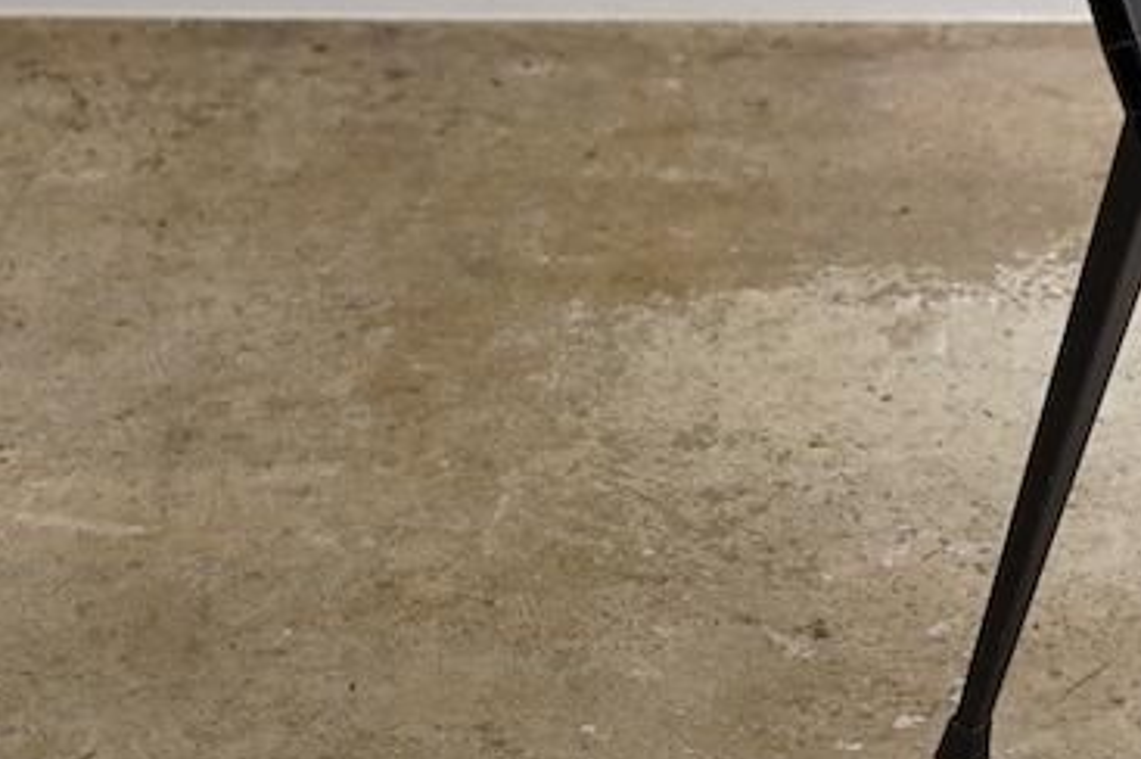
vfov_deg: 7.6
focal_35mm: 180
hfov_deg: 11.1
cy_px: -22
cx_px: 1564
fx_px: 5700
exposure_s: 1/100
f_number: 3.5
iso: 500
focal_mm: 55
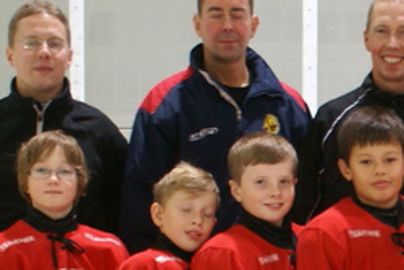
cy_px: 367
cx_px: 533
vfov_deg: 8.4
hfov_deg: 12.3
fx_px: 1819
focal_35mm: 162
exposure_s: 1/20
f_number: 5
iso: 400
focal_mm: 30
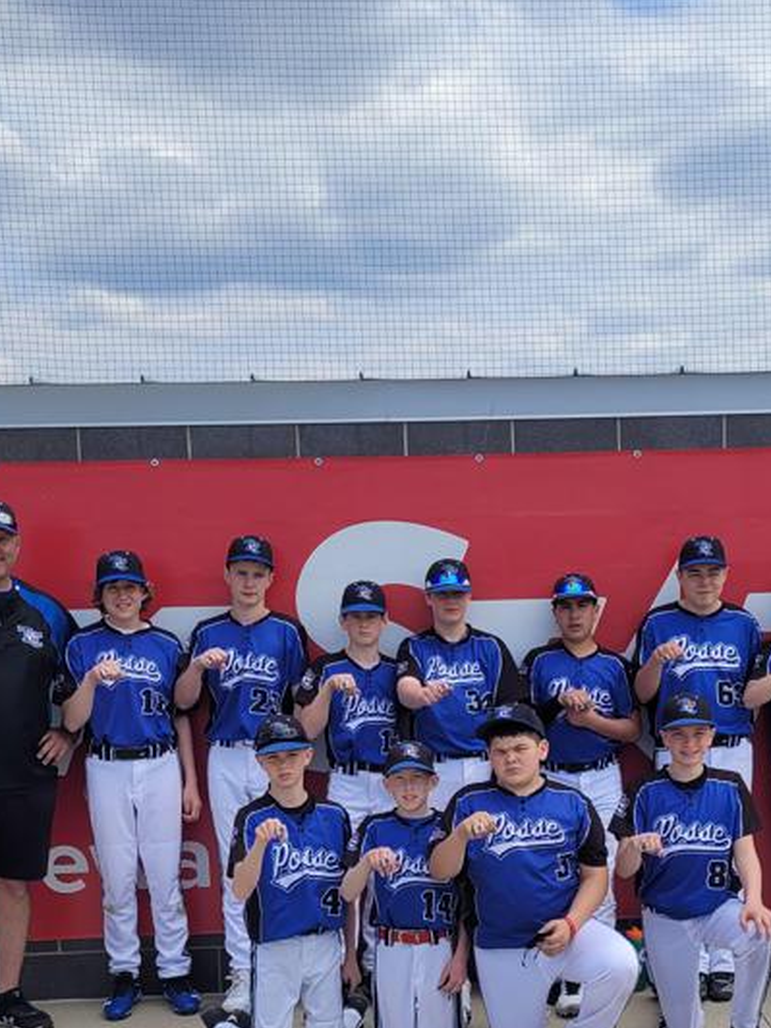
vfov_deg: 36.8
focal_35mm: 50
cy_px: 827
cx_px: 502
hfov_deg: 28.9
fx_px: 1485
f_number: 1.8
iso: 40
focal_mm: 5.4
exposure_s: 1/2968
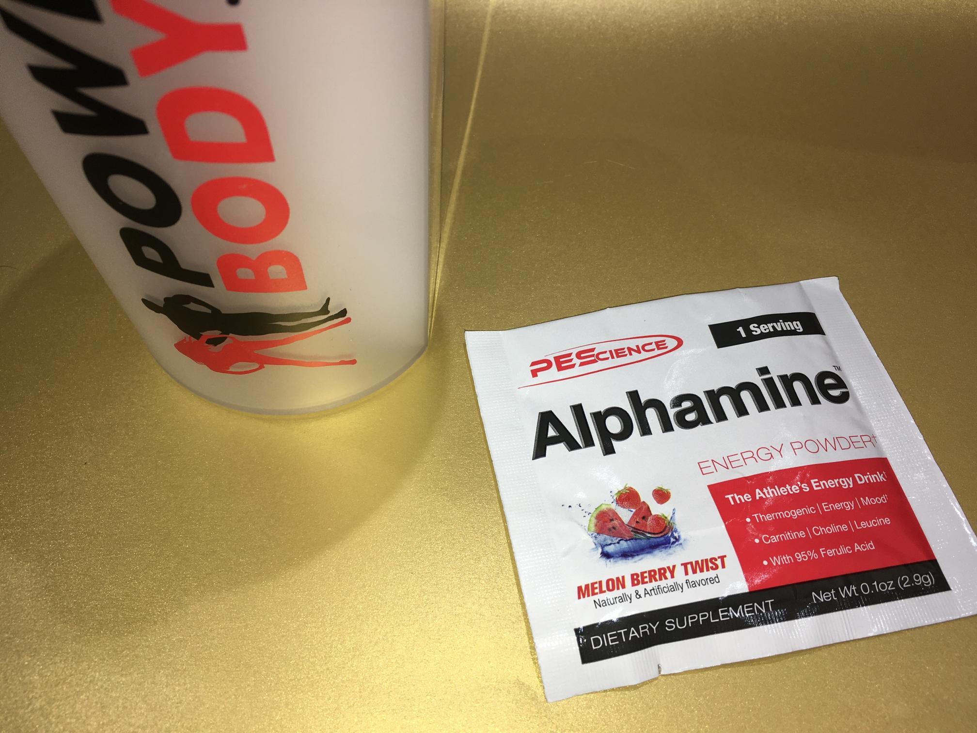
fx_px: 818
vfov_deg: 48.2
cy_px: 366
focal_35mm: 29
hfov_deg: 61.7
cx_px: 488
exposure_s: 1/119
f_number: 2.2
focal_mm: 4.15
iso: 25
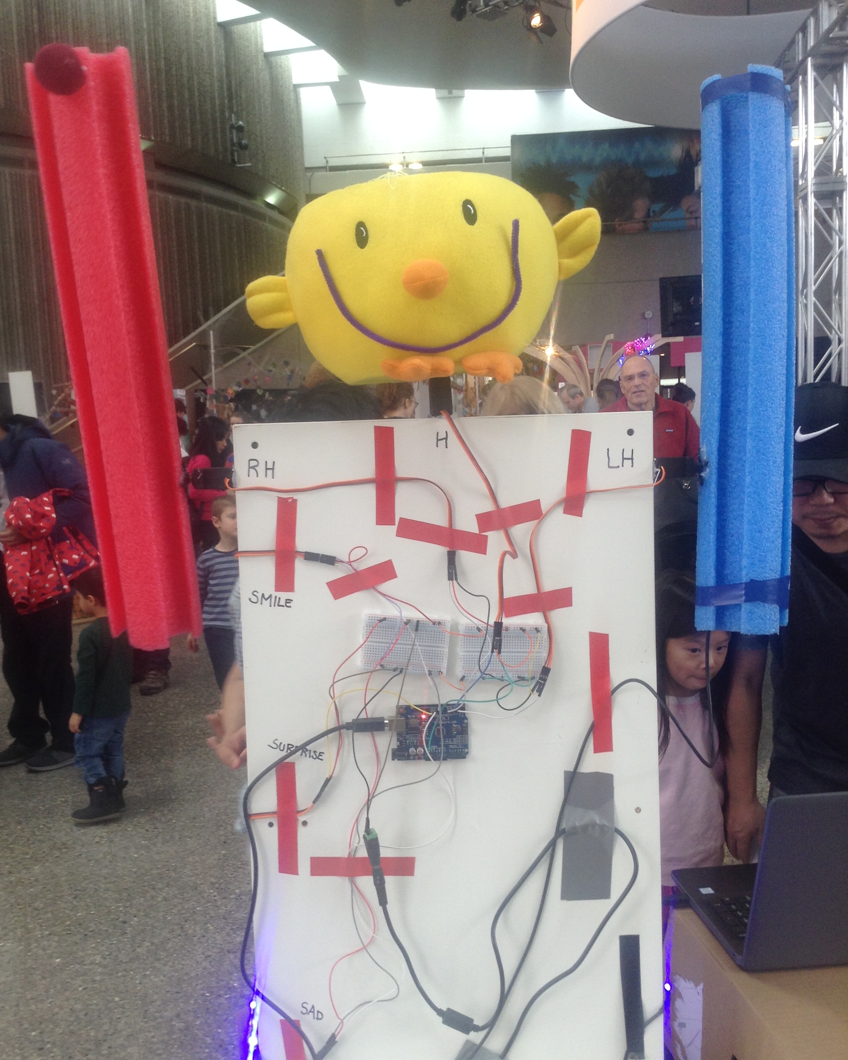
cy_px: 531
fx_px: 1098
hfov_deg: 42.2
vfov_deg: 51.5
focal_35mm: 35
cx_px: 421
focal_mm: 3.3
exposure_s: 1/30
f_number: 2.4
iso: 32
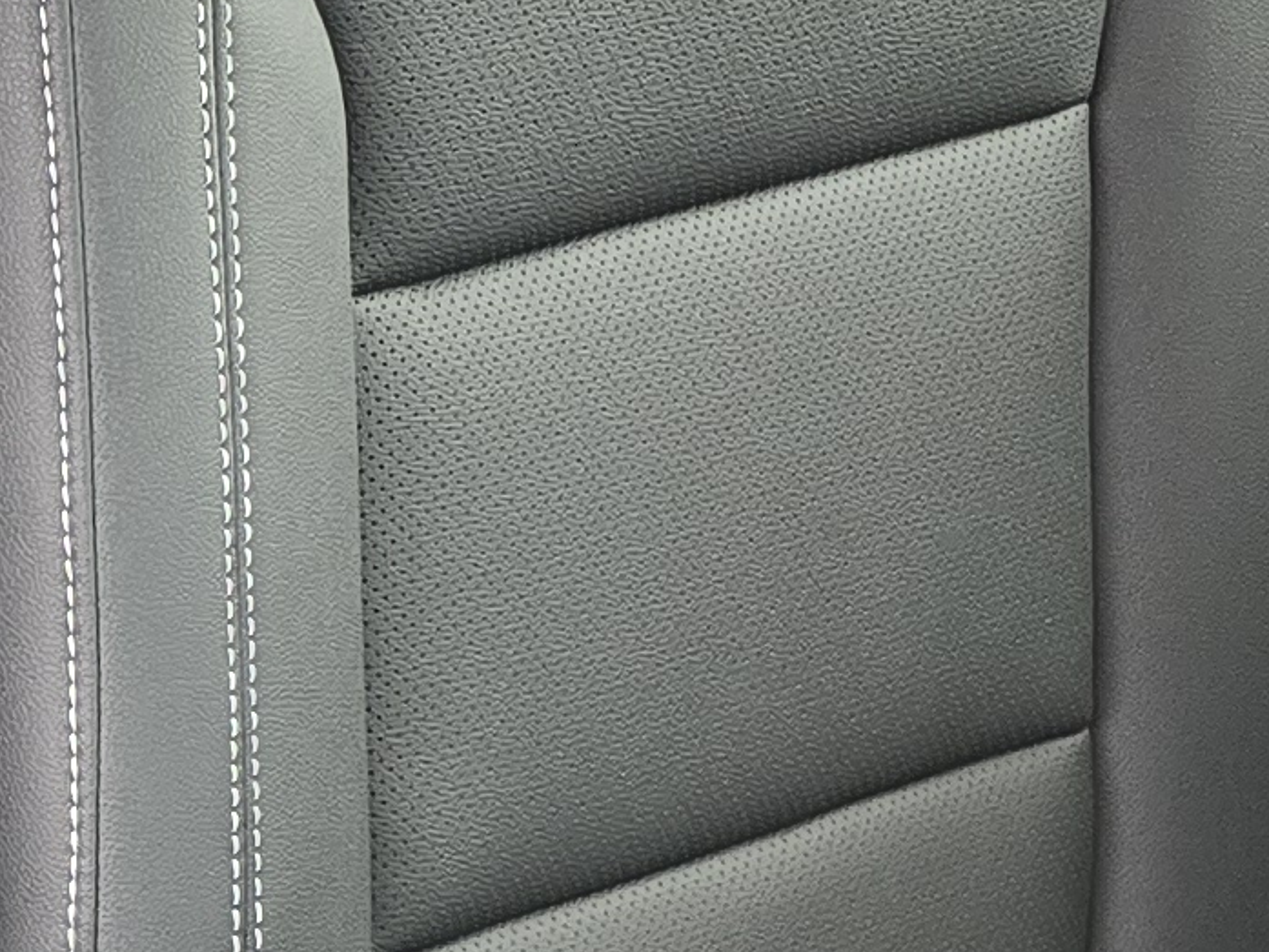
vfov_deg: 11.0
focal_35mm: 132
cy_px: 1261
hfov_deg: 12.9
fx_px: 4840
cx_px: -1289
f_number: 1.7
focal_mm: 6.3
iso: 500
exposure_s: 1/120
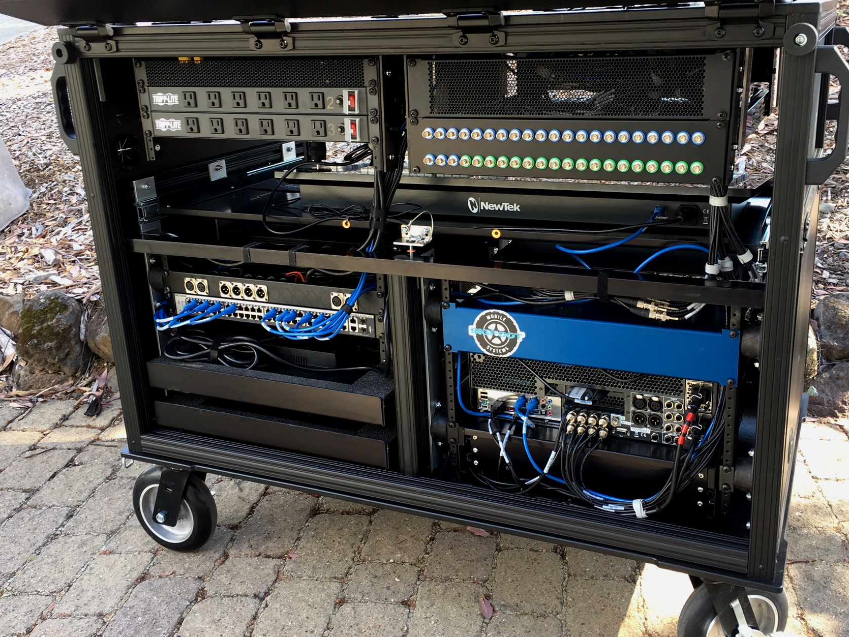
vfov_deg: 40.7
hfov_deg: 52.5
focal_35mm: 35
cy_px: 288
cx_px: 471
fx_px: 859
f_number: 2.2
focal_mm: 4.15
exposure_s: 1/60
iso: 25
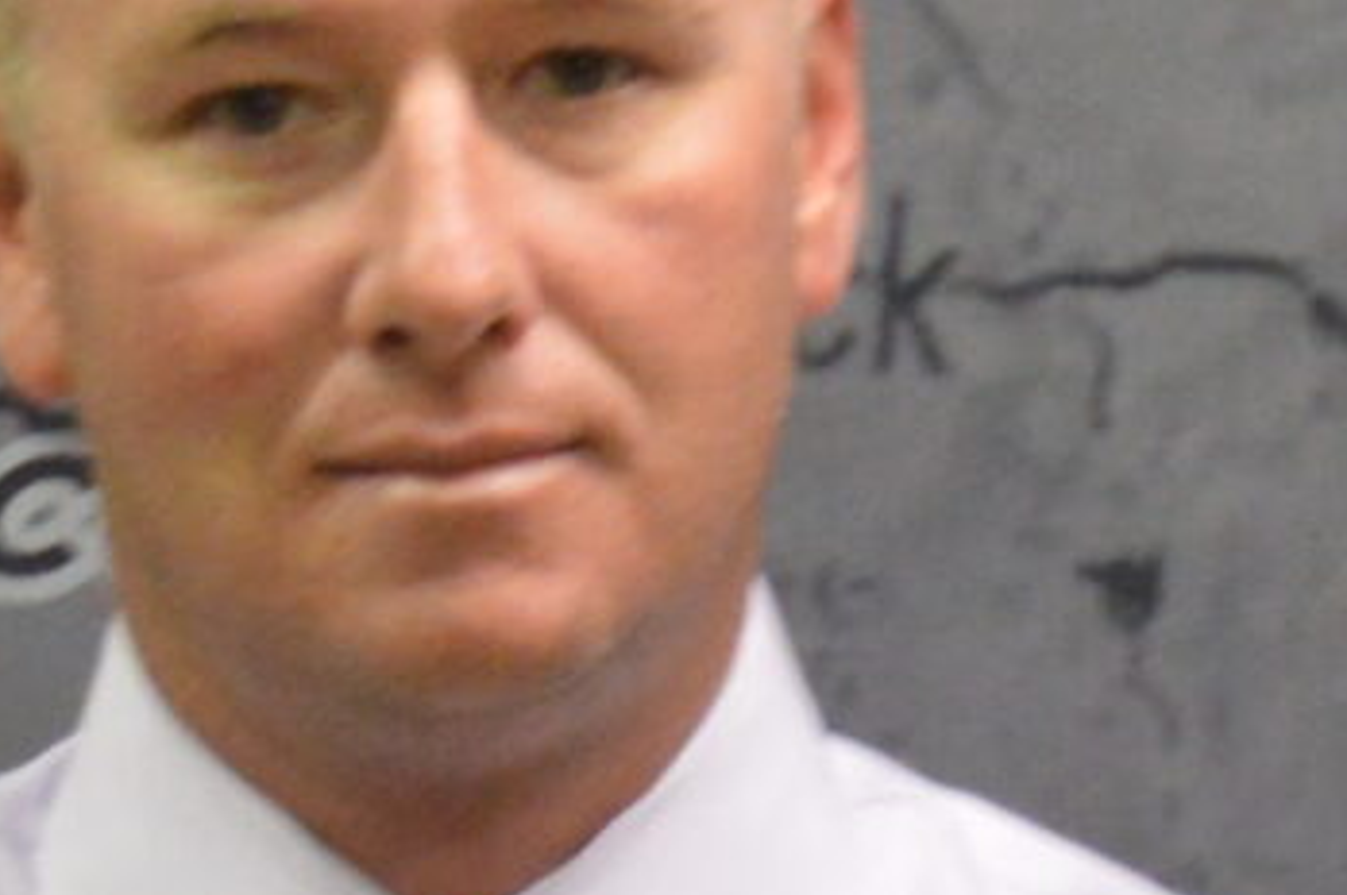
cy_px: 8
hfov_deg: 4.3
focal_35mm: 484
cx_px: 482
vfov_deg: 2.8
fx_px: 18092
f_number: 5.3
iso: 2000
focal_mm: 44
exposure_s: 1/30
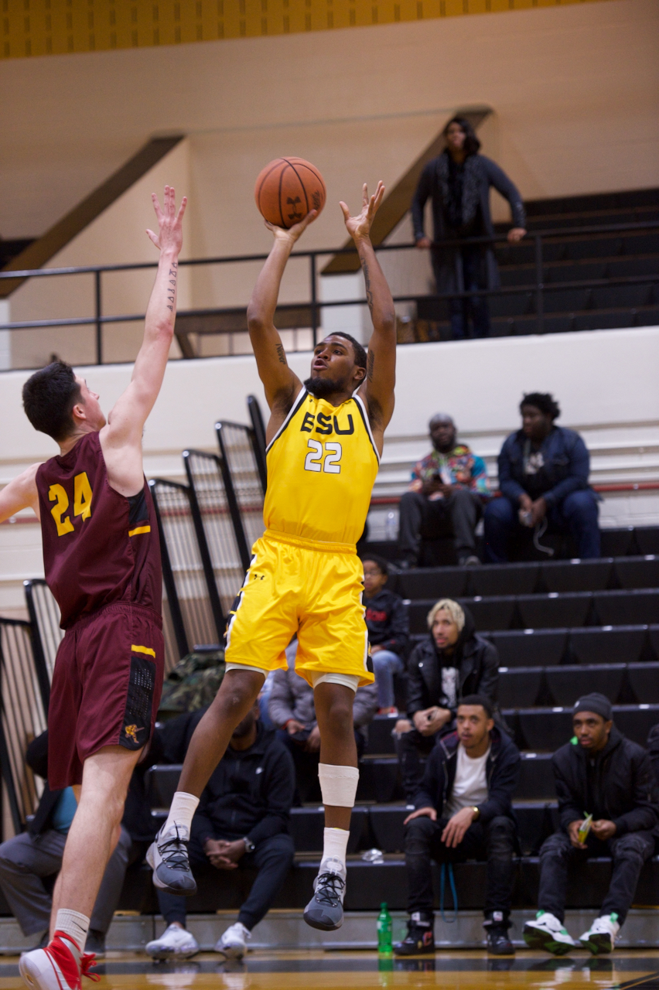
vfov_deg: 17.1
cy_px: 495
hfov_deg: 11.4
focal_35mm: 120
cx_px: 330
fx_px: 3298
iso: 4000
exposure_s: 1/640
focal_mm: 120
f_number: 2.8
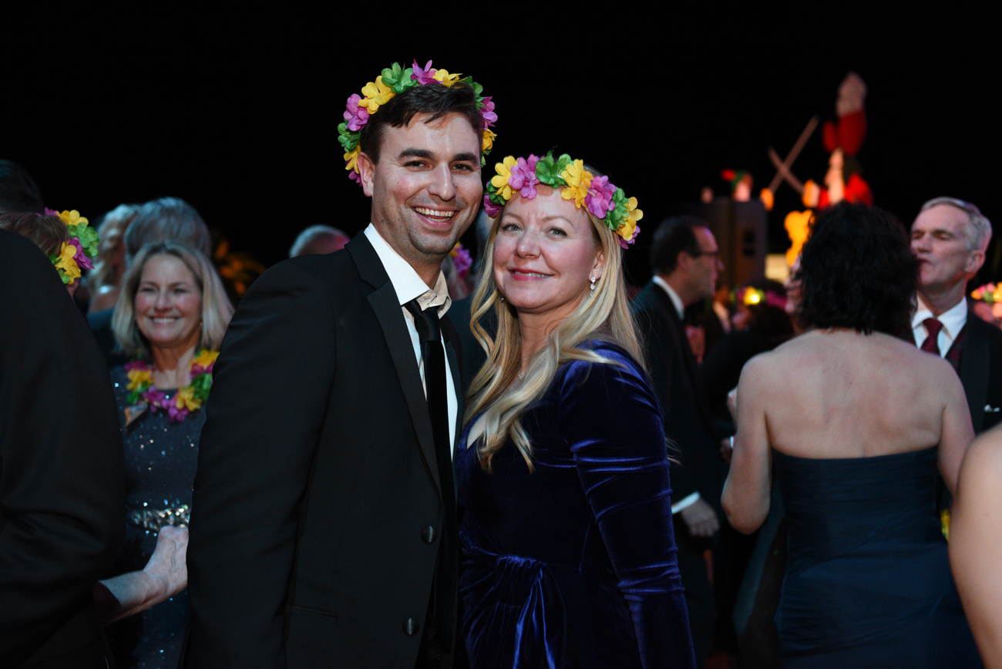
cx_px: 501
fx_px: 1448
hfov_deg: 38.2
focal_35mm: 52
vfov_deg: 26.0
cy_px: 334
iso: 3200
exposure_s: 1/60
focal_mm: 52
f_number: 3.2
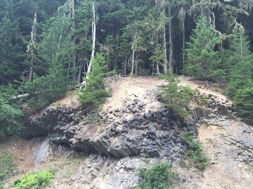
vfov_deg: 48.2
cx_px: 126
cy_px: 94
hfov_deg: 61.7
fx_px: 212
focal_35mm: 29
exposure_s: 1/199
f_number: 2.2
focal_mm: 4.15
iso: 32
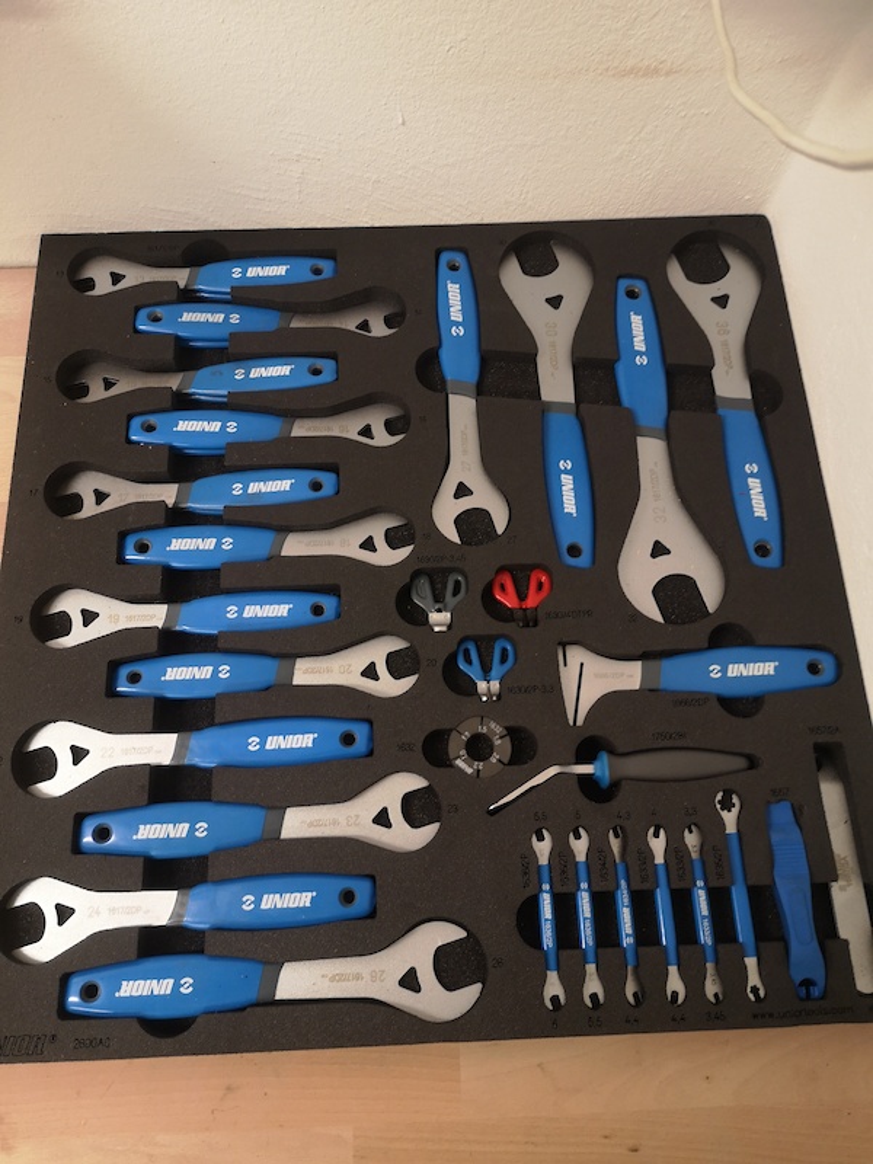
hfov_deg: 51.4
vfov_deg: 65.3
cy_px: 582
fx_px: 908
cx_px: 436
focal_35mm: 27
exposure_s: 1/50
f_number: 1.8
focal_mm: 3.95
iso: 100
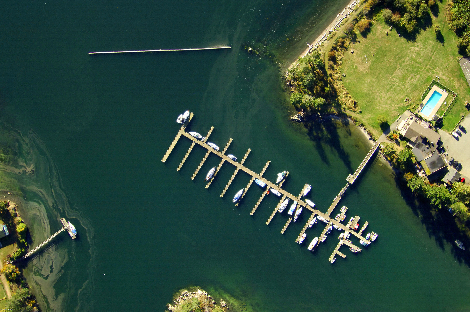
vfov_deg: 36.8
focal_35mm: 36
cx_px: 235
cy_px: 156
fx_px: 469
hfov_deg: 53.2
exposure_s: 1/1000
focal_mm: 24
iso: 400
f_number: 3.5
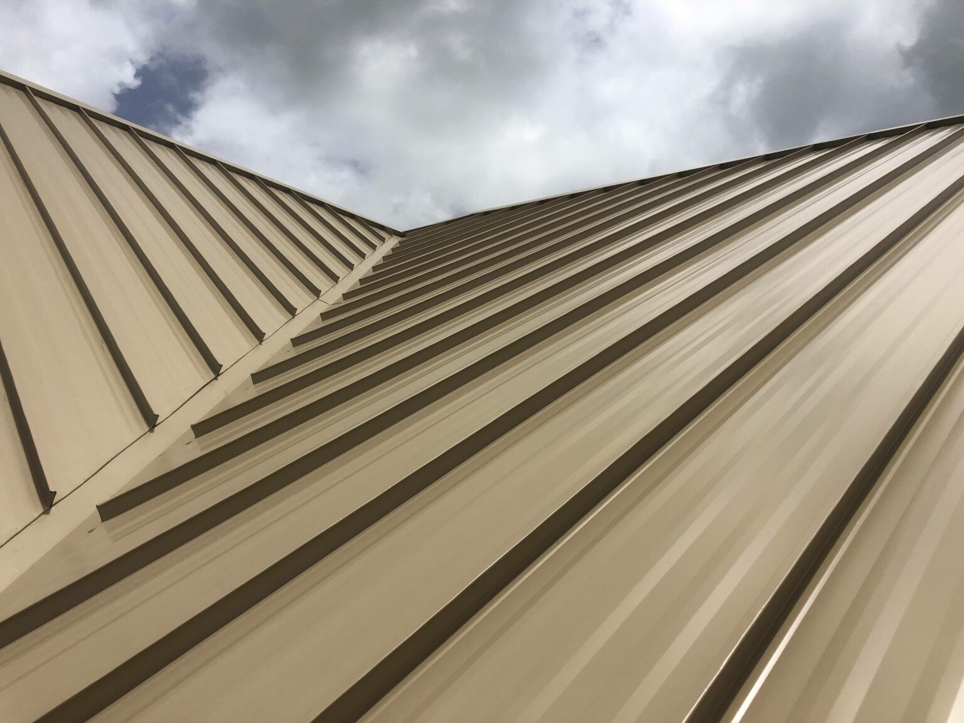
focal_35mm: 28
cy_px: 362
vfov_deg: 49.7
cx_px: 482
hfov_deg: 63.4
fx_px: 780
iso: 25
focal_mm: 3.99
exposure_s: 1/6944
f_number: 1.8
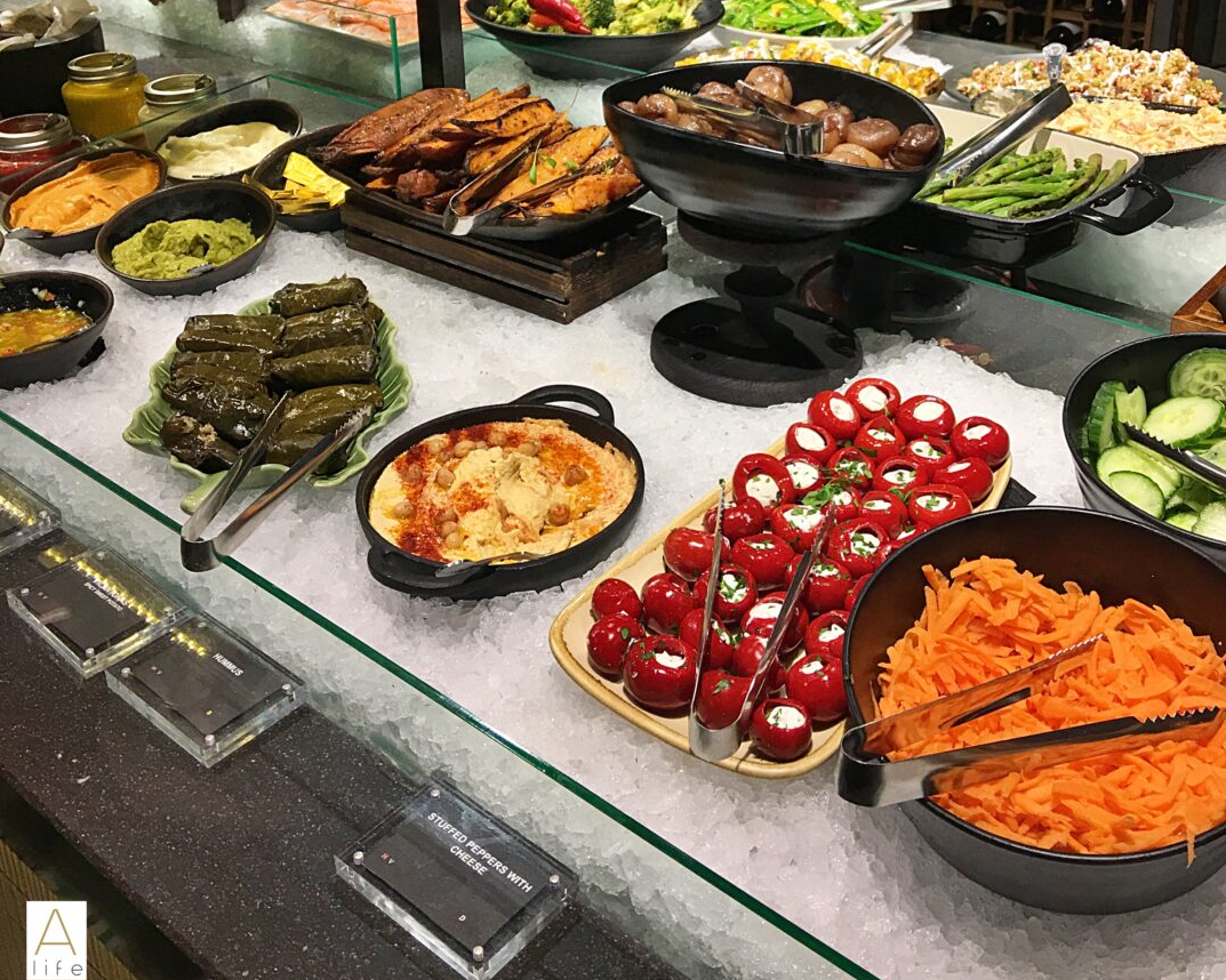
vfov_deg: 37.7
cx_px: 616
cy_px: 188
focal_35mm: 38
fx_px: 1379
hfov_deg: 47.9
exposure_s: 1/33
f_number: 2.2
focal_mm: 4.15
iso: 32
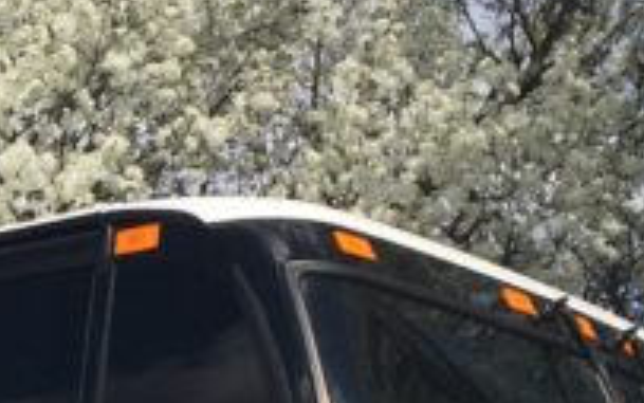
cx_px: -339
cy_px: 720
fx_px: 2721
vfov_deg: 8.2
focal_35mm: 155
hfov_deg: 12.8
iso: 32
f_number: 2.2
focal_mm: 4.15
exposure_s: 1/3049
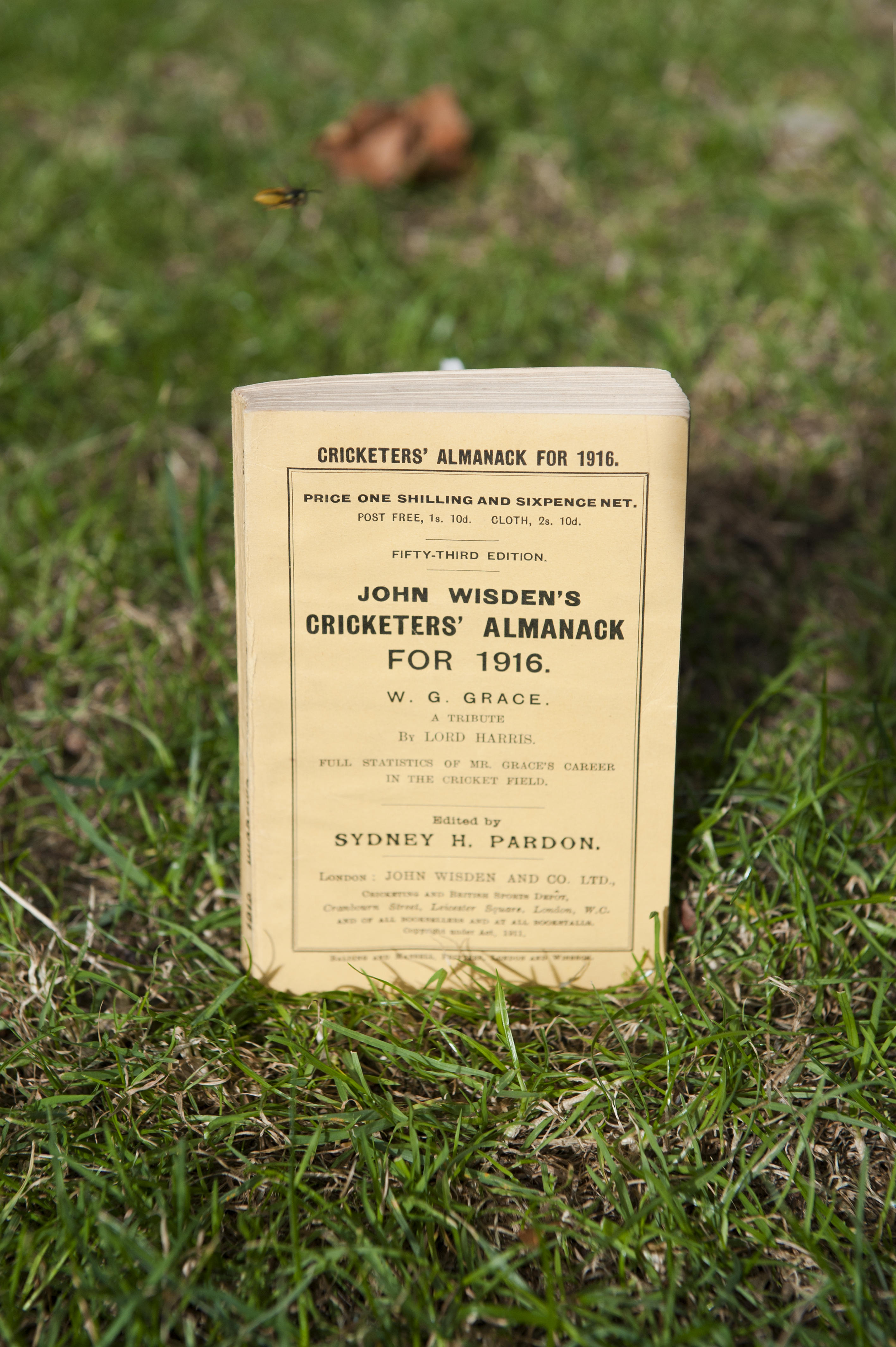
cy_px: 674
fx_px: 2617
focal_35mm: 70
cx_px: 448
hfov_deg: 19.4
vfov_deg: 28.9
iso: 200
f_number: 5.6
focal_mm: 70
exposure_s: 1/800
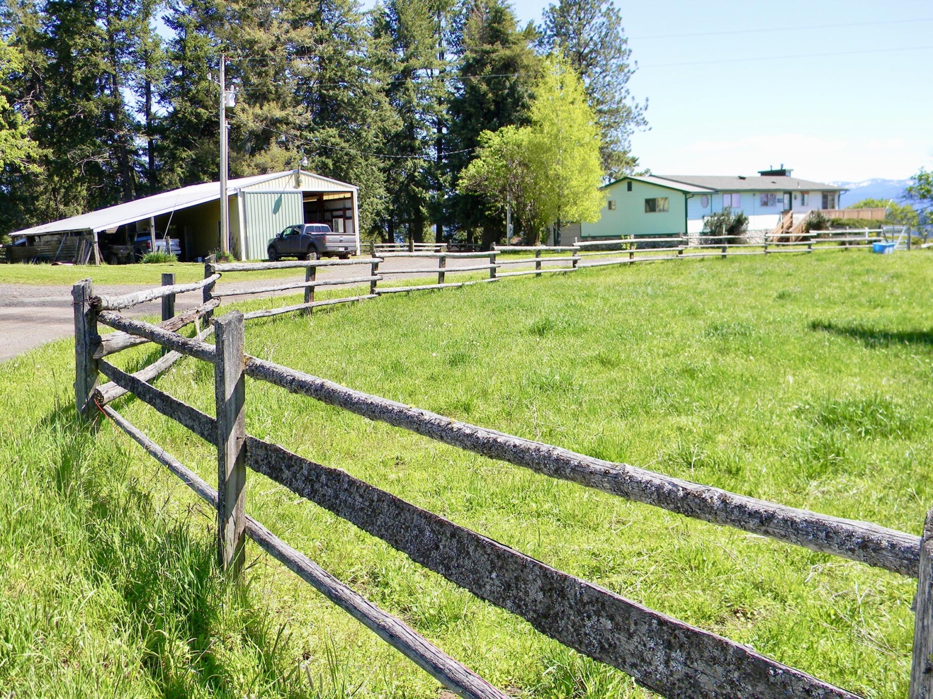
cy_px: 350
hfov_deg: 51.4
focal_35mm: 36
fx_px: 970
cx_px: 466
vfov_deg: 39.7
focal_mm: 6.4
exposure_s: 1/325
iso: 80
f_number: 3.7
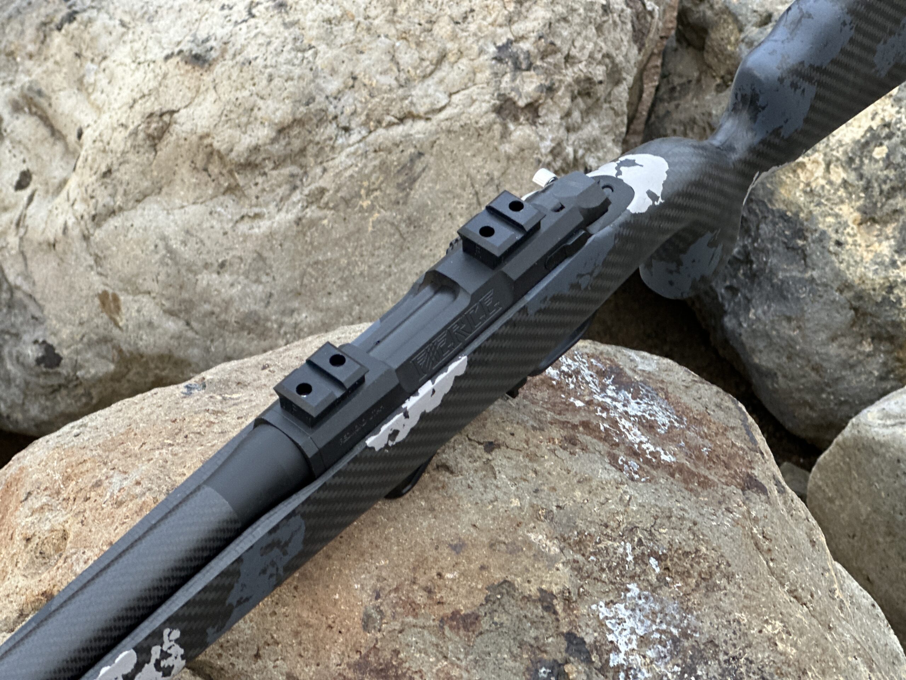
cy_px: 340
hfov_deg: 25.3
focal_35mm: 77
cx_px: 453
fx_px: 2015
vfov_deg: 19.1
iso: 250
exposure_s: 1/71
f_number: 2.8
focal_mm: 9
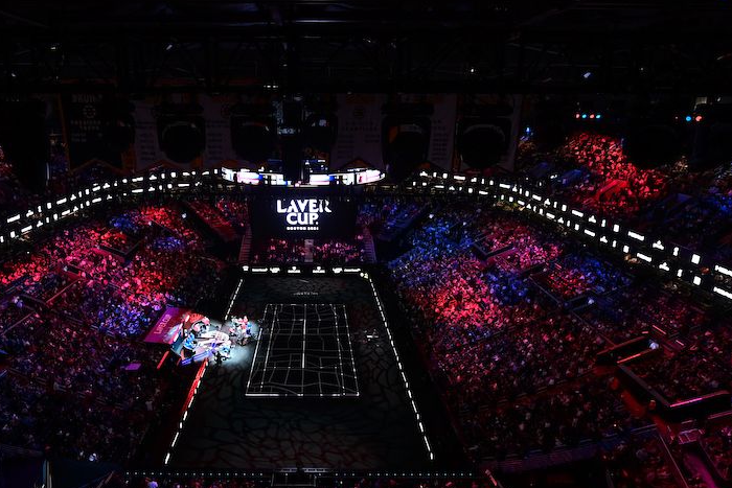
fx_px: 488
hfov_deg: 73.4
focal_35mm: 24
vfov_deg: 53.1
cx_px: 321
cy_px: 260
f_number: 2.8
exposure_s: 1/320
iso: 4000
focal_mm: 14
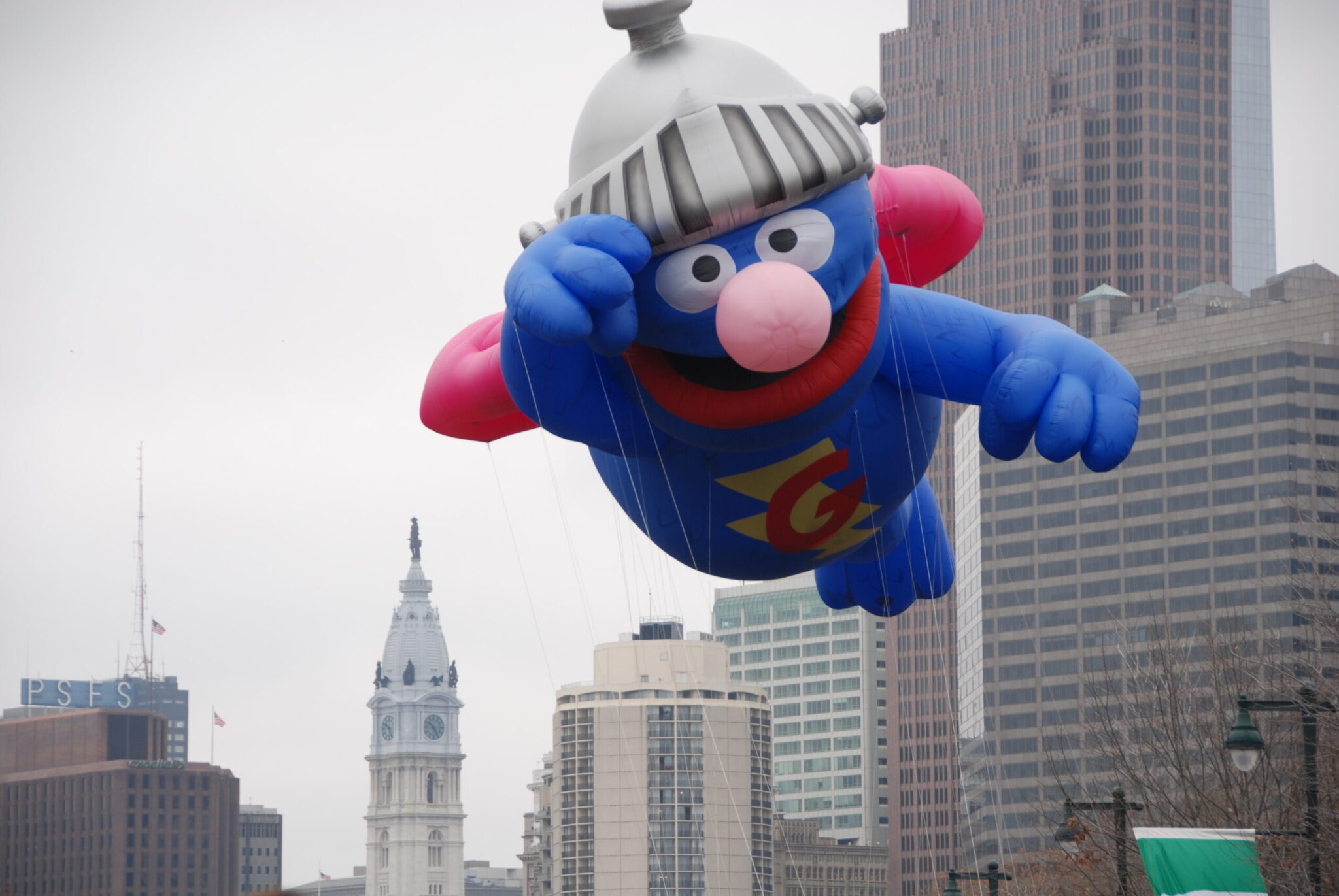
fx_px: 5865
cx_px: 670
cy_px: 448
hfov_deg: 13.0
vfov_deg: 8.7
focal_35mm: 158
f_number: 5.6
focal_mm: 105
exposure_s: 1/125
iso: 140
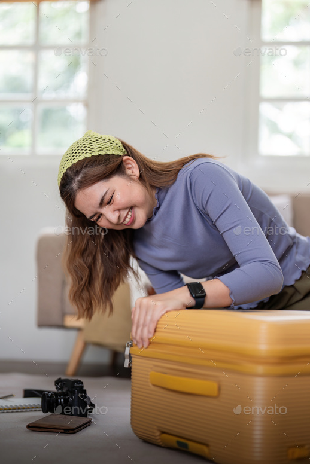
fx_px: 736
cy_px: 226
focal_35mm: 57
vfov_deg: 35.0
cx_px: 169
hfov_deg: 23.8
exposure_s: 1/250
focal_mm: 50
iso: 100
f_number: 1.2
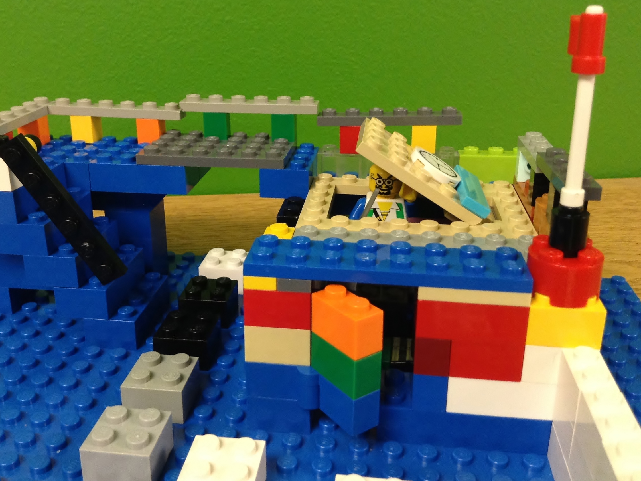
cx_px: 292
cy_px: 214
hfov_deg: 48.9
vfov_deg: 37.7
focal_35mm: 38
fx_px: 704
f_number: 2.4
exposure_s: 1/24
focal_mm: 3.3
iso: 125
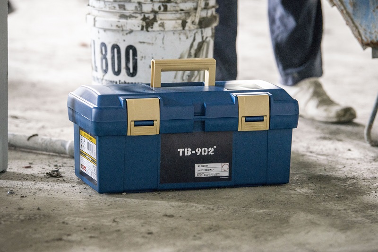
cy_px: 126
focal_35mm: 150
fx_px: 1575
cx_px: 189
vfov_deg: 9.1
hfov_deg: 13.7
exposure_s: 1/80
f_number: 4
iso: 2500
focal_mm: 150
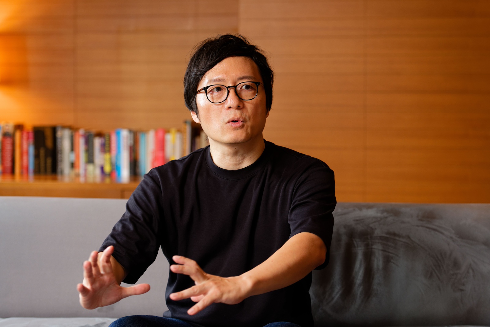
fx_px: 1225
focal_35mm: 90
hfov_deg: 22.6
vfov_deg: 15.2
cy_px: 164
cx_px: 245
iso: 500
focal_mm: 90
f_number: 3.5
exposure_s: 1/125
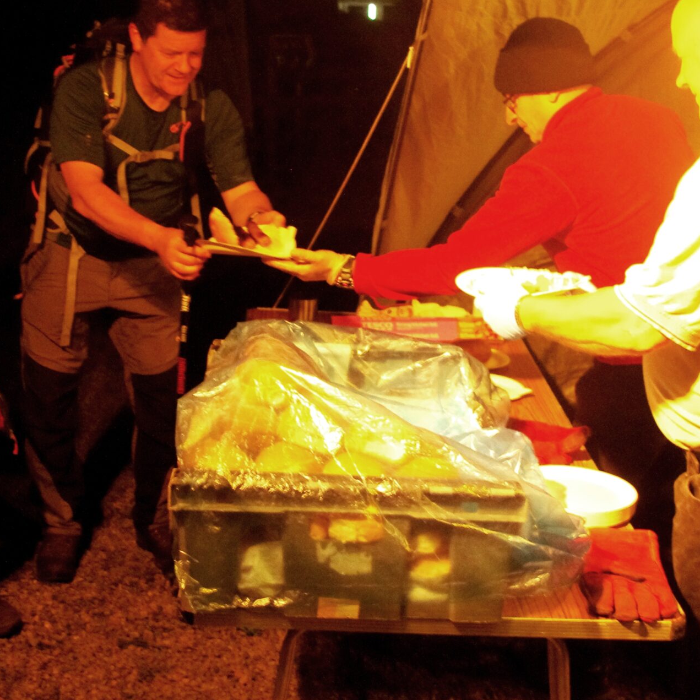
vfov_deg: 32.0
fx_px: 1213
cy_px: 236
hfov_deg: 32.2
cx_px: 305
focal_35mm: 53
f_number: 4
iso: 1600
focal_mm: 21.25
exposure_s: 1/50
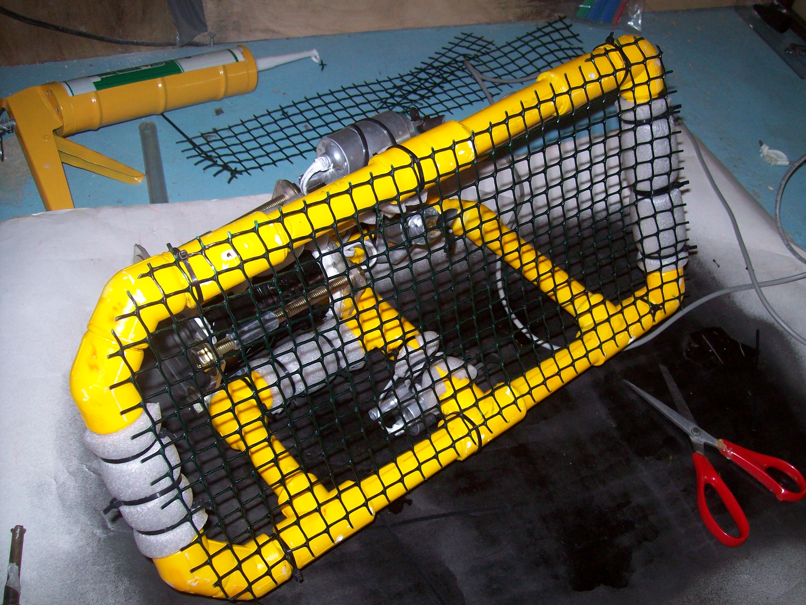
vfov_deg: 39.7
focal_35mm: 36
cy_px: 302
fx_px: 838
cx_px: 403
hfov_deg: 51.4
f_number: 2.7
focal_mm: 6
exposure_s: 1/64
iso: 80
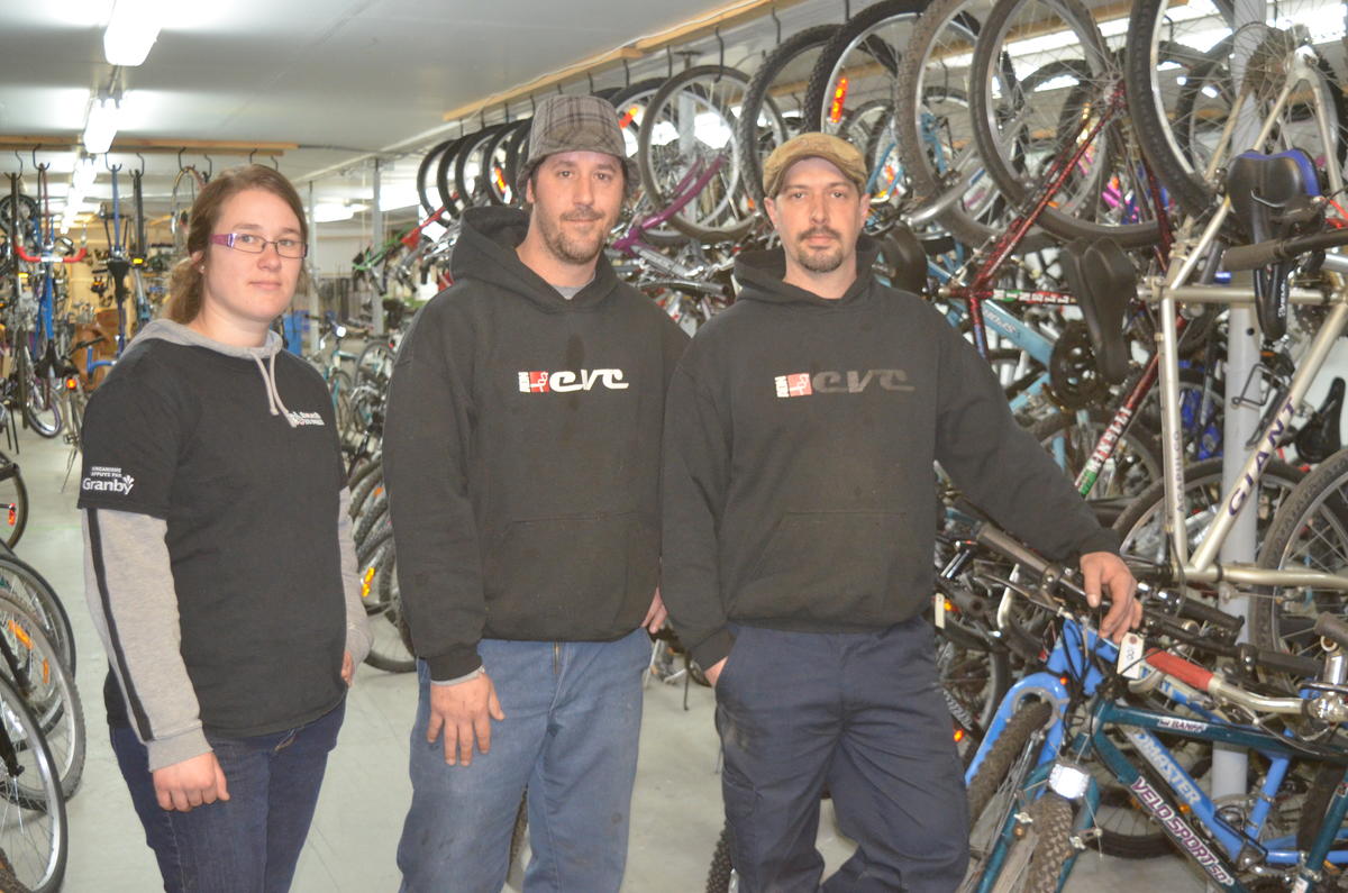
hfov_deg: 43.7
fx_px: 1682
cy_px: 446
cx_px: 674
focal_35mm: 45
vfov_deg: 29.7
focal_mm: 30
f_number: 4.2
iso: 2200
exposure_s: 1/60
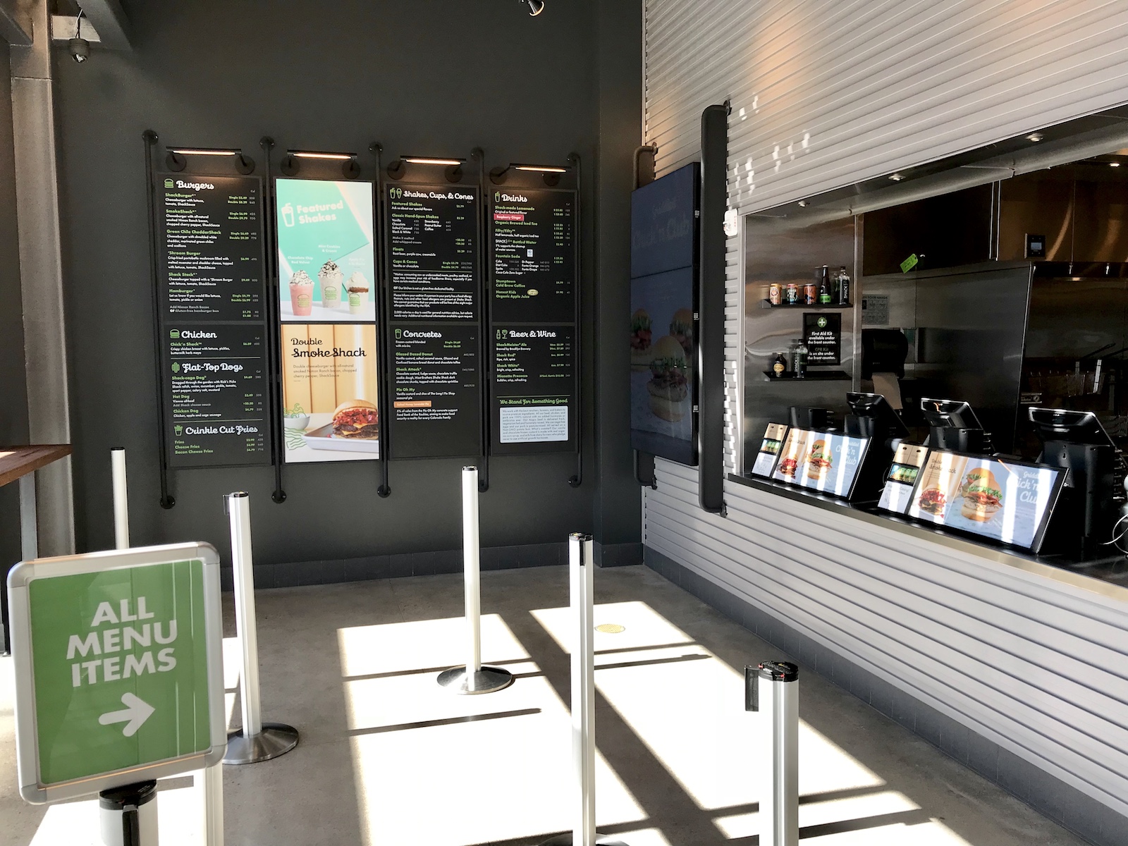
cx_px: 564
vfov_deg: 49.7
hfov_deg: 63.4
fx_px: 912
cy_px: 423
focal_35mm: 28
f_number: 1.8
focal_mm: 3.99
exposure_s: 1/291
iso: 20
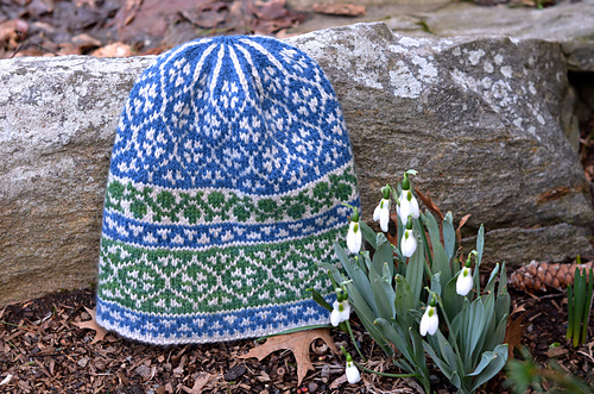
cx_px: 297
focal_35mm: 75
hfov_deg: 27.0
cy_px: 197
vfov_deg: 18.1
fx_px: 1235
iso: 400
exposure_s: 1/60
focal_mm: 50
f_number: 4
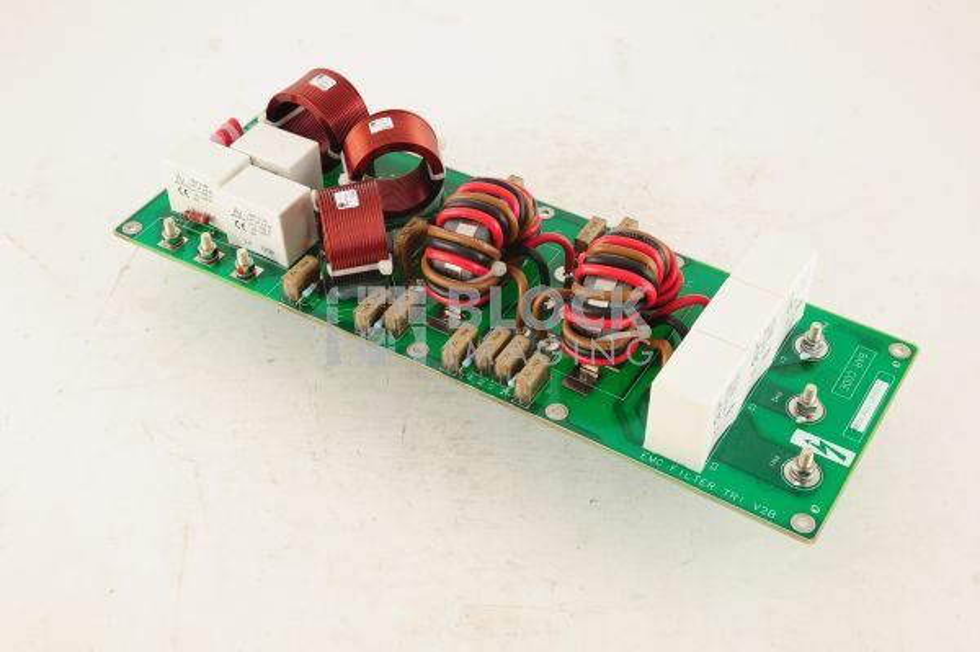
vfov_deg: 26.9
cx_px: 490
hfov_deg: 39.6
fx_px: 1360
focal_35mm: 50
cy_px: 326
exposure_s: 1/125
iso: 1600
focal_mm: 50
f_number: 11
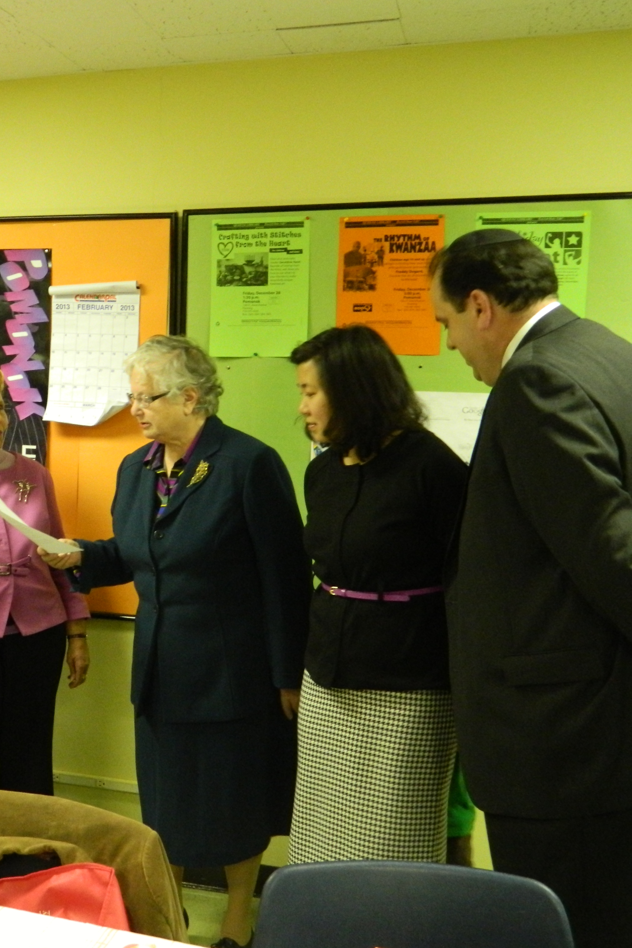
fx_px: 1159
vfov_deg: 44.5
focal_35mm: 44
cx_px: 55
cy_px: 465
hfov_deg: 29.2
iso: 400
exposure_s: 1/15
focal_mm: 5.6
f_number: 3.2
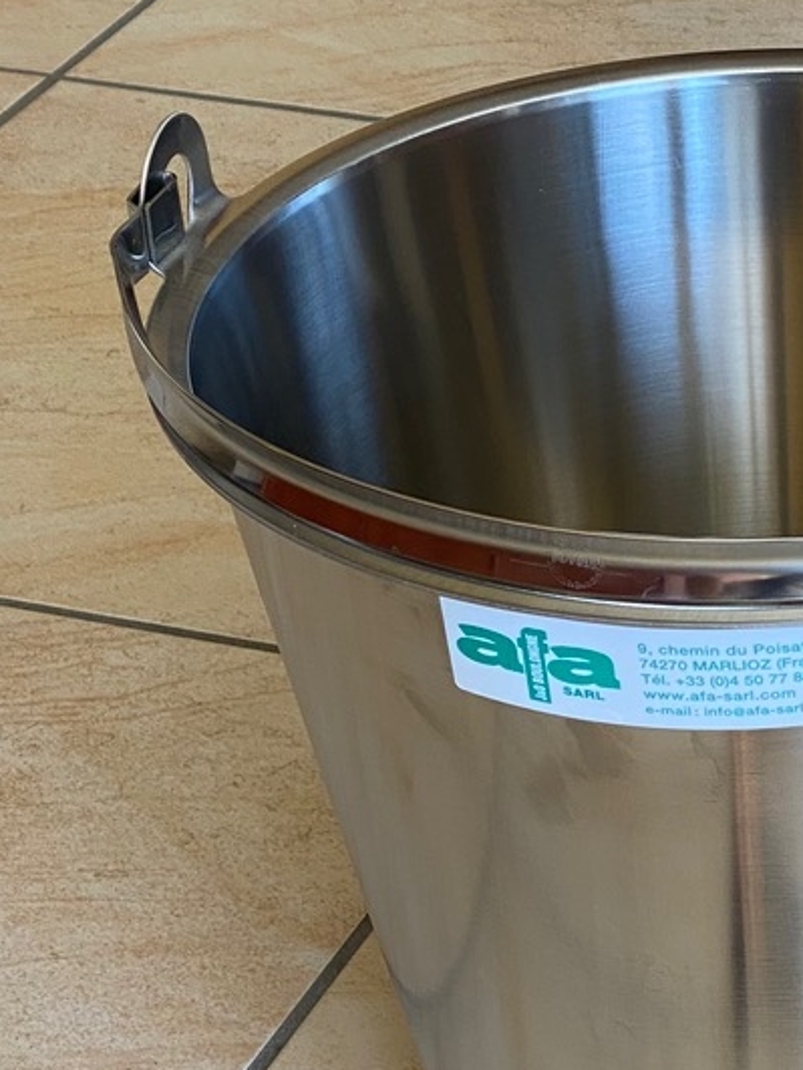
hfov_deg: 11.7
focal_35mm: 125
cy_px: 947
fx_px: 3866
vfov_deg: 15.6
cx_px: 781
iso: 50
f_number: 2
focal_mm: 6
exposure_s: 1/100
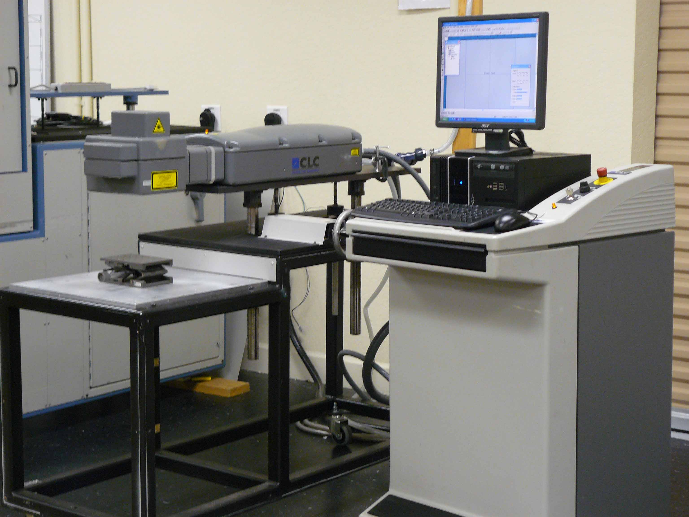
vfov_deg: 20.7
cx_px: 344
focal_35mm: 71
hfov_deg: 27.4
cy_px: 258
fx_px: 1413
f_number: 3.2
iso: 200
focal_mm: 11.8
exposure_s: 1/15
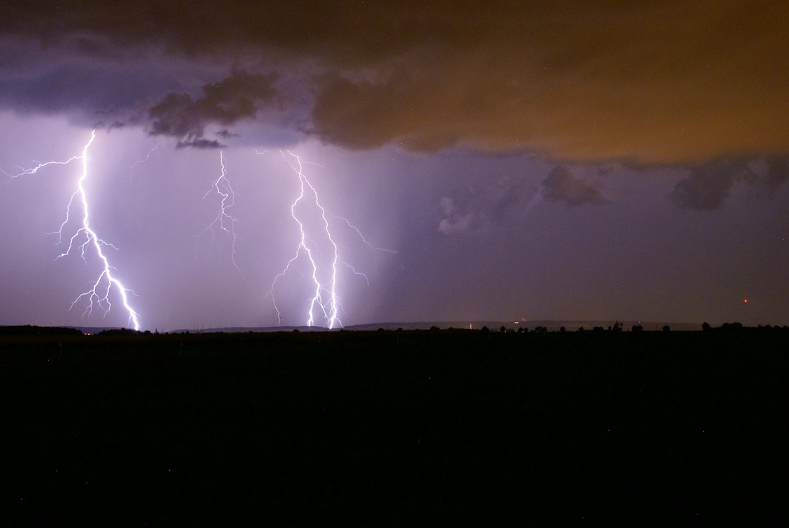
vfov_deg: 22.6
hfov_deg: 33.2
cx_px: 304
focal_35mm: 60
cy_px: 170
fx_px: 1317
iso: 400
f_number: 7.1
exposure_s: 27
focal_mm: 28
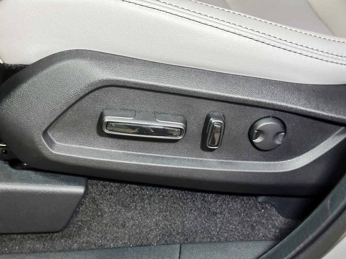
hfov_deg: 39.7
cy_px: 130
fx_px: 480
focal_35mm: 48
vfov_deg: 30.3
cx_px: 173
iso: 500
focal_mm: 6.86
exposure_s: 1/30
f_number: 1.78
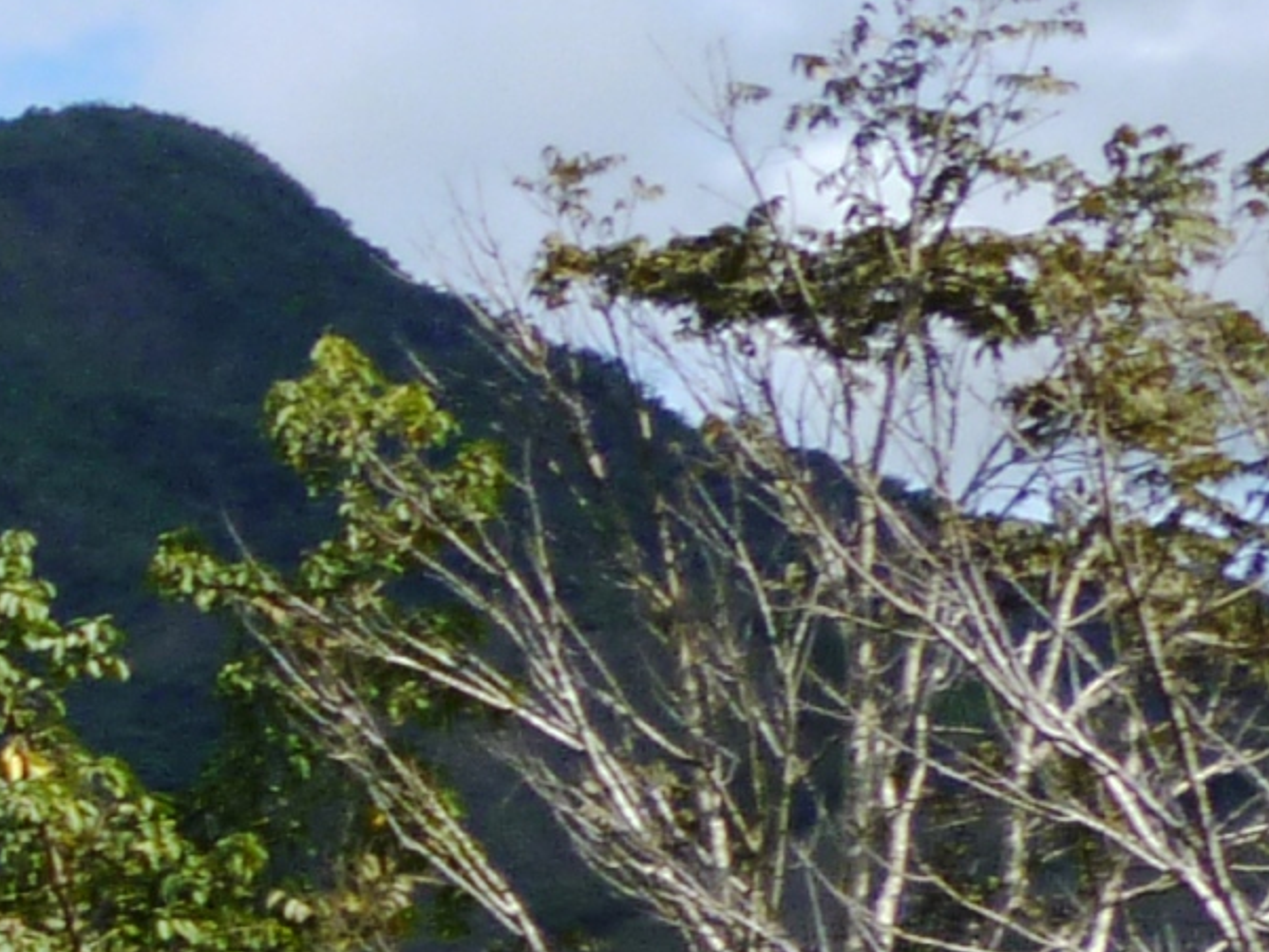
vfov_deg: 9.0
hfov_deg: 10.7
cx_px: -1674
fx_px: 5903
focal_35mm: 161
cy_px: 1400
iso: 100
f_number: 9
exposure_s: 1/60
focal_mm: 5
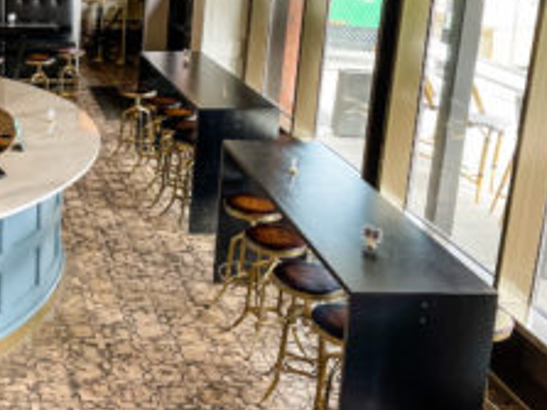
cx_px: -12
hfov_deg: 31.5
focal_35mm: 56
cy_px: 91
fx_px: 884
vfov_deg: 25.7
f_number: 1.6
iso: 64
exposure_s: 1/60
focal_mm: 4.2
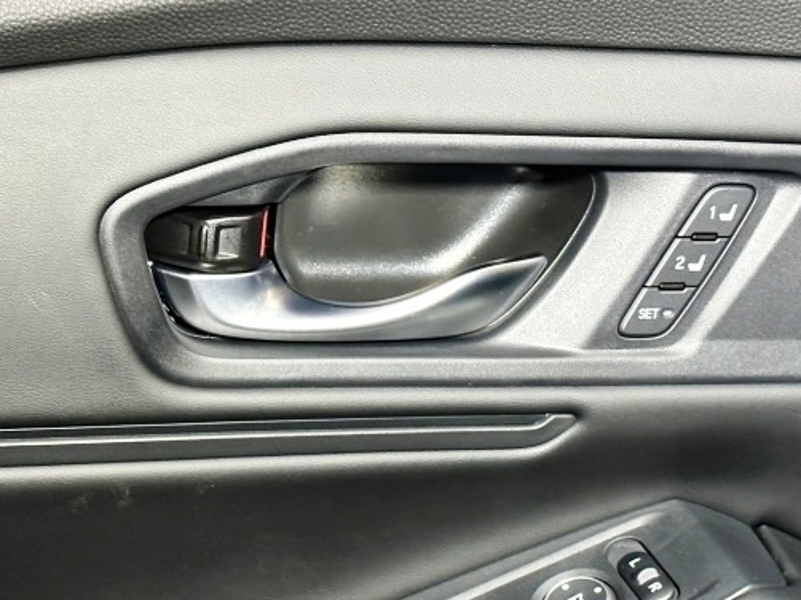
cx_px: 369
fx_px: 2267
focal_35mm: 98
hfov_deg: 20.0
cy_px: 496
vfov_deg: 15.0
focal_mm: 6.86
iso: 500
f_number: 1.78
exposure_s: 1/40
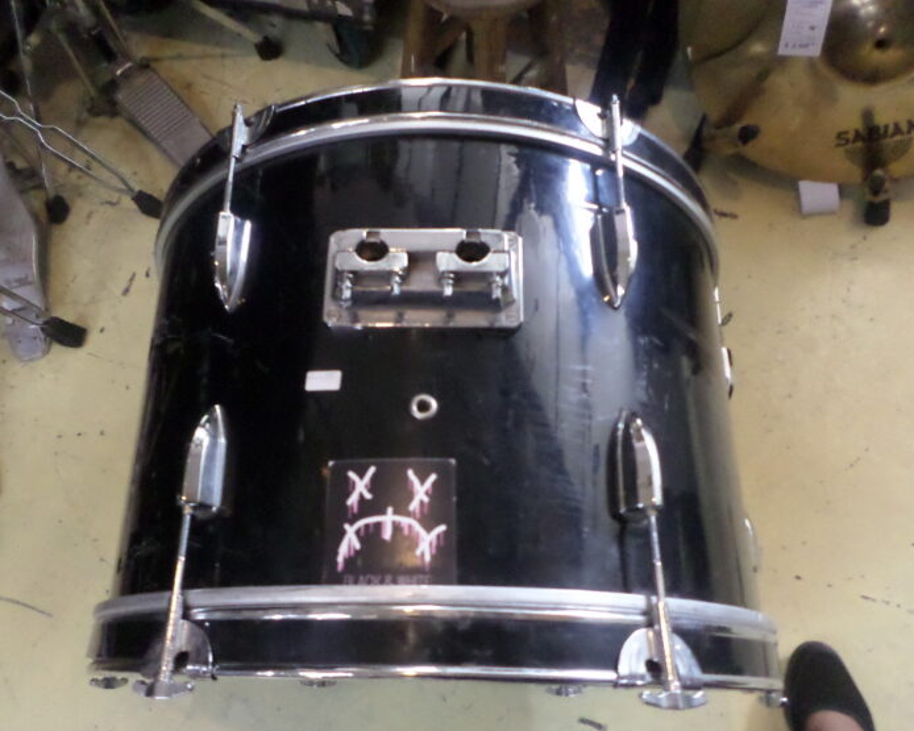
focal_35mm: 27
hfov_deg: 63.9
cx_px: 411
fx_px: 730
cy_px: 369
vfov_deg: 53.2
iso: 640
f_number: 2.5
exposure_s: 1/30
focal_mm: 4.5
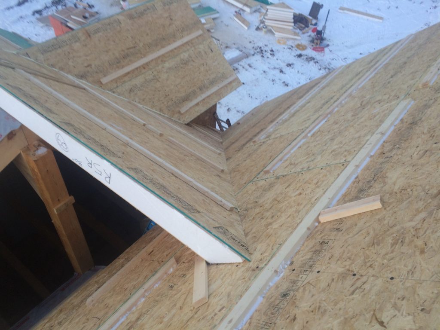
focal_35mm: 29
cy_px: 165
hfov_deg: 61.7
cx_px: 220
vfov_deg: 48.2
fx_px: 369
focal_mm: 4.15
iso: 40
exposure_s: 1/60
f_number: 2.2
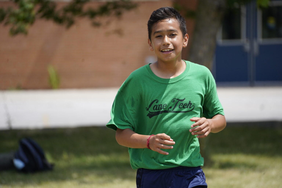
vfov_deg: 4.6
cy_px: 94
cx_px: 141
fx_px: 2350
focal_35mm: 300
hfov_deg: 6.9
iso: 640
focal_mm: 300
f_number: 6.3
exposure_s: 1/2000
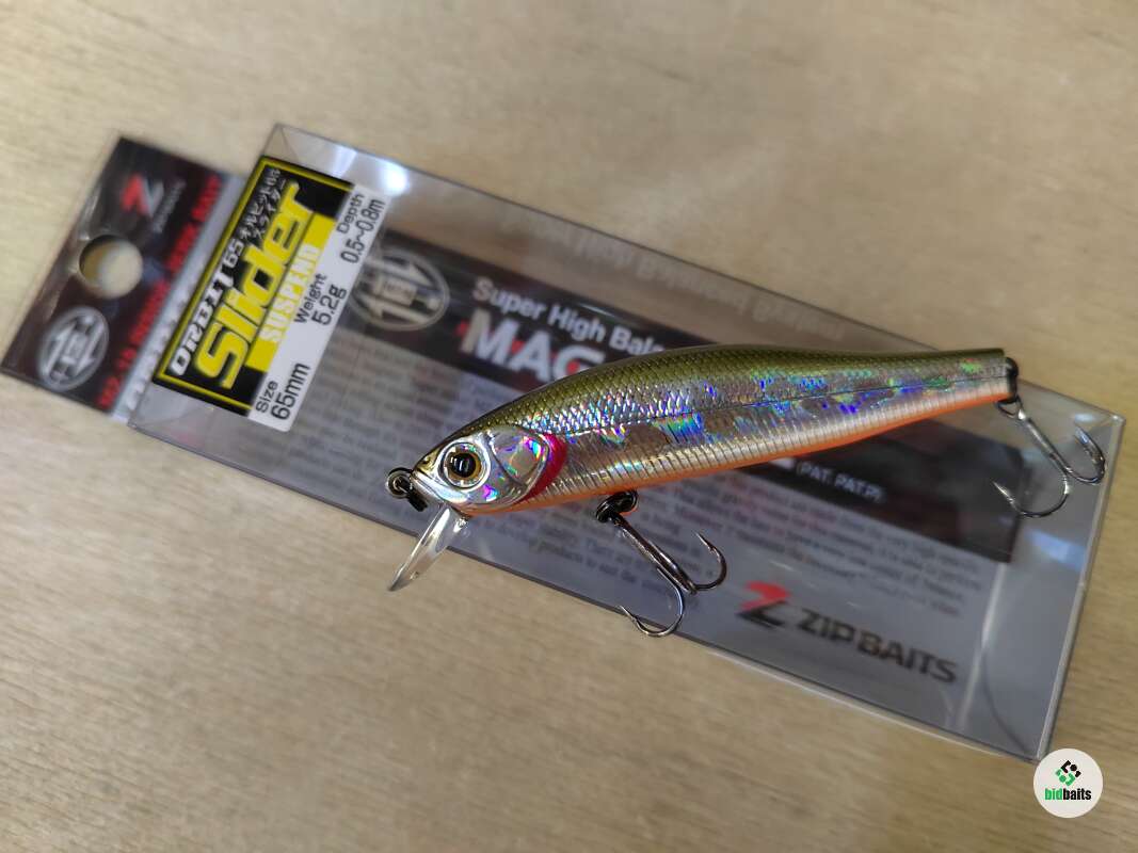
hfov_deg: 73.9
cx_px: 569
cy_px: 426
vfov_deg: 58.9
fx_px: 756
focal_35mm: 23
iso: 2972
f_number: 1.9
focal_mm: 5.52
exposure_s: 1/50
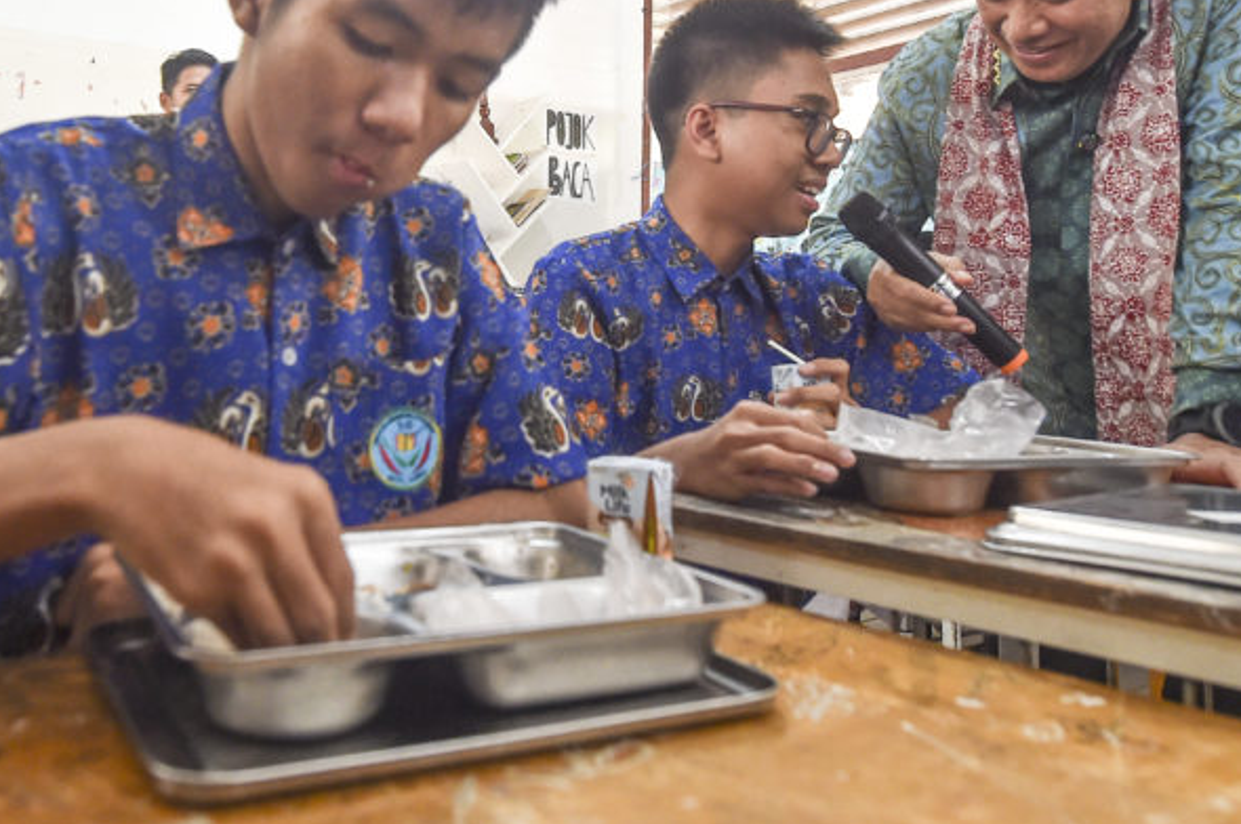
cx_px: 568
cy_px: 289
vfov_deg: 44.3
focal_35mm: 29
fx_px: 999
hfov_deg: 63.6
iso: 2000
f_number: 3.2
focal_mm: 19
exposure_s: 1/100
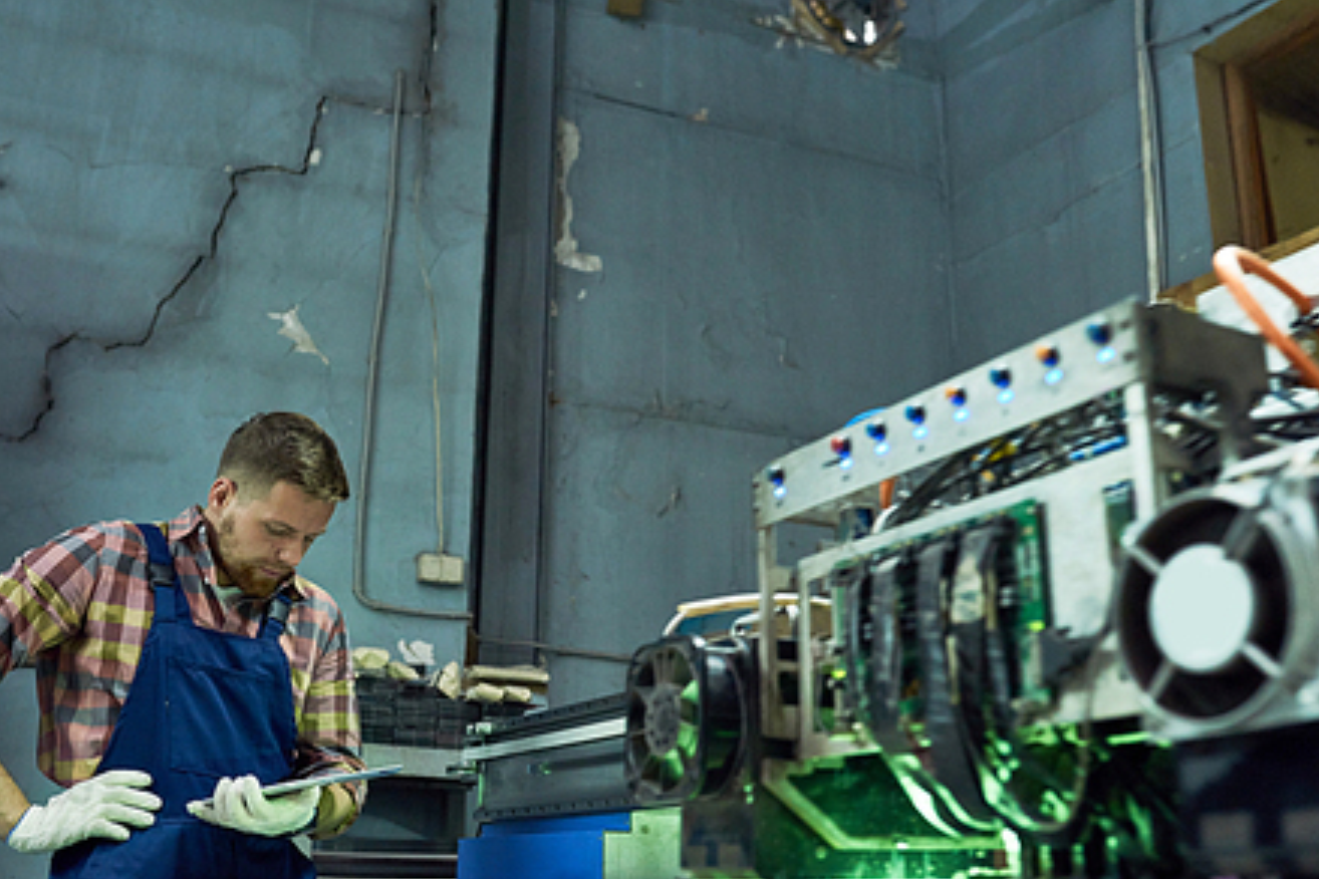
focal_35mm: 40
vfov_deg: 33.4
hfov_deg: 48.4
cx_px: 699
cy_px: 464
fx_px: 1465
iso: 640
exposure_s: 1/125
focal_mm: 35
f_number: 3.5
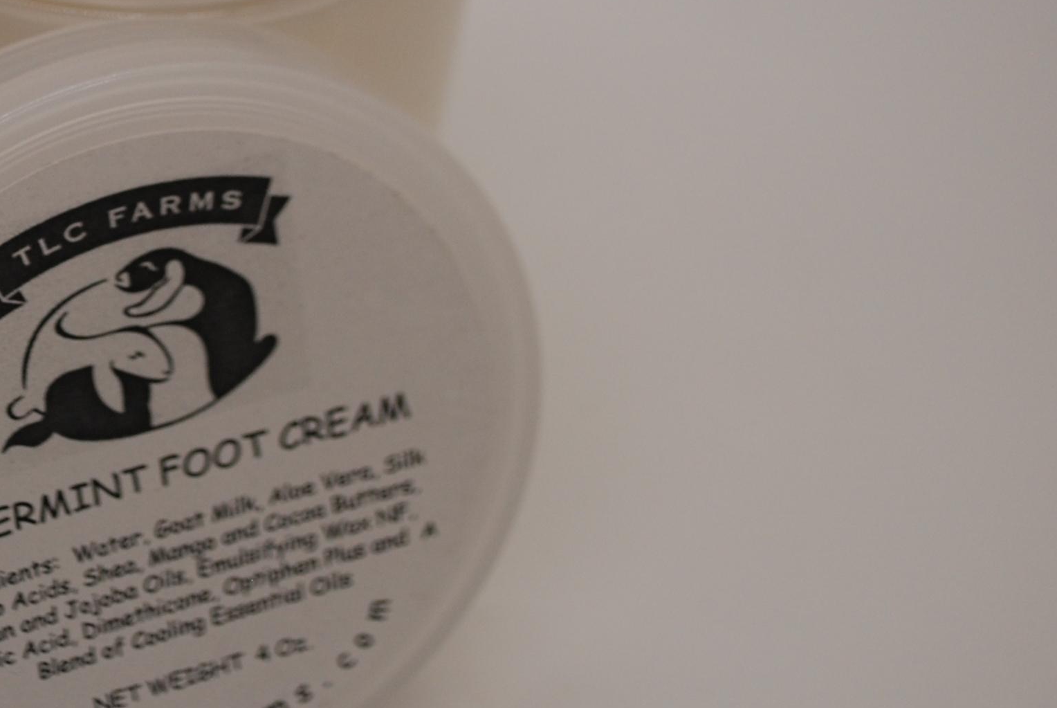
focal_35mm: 114
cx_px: -156
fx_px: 3351
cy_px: 135
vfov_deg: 12.0
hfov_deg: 17.2
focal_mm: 30
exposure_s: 1/250
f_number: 4.8
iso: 200
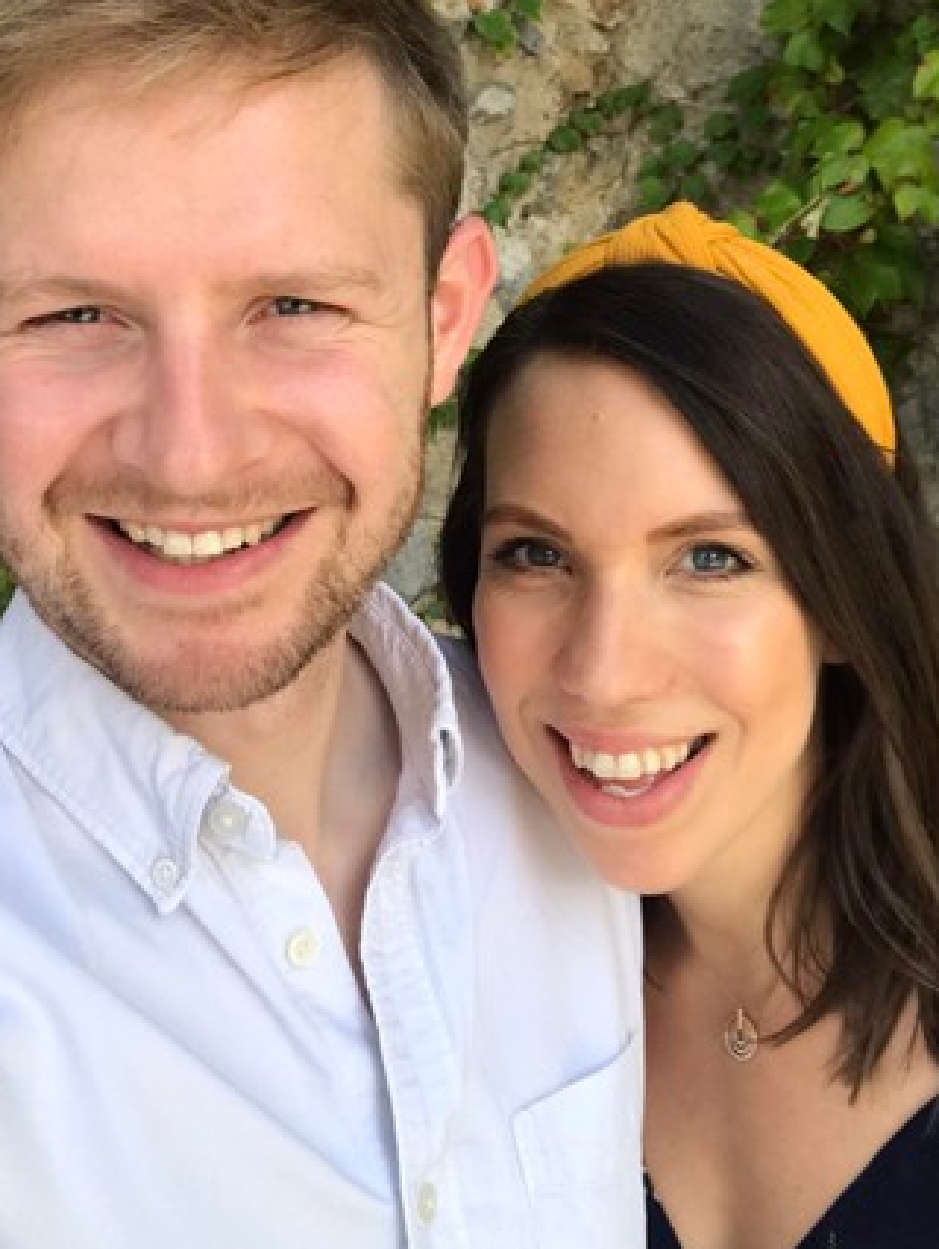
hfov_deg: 30.3
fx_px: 1734
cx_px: 446
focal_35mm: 48
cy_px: 456
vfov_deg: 39.3
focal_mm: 2.87
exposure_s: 1/173
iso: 25
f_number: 2.2
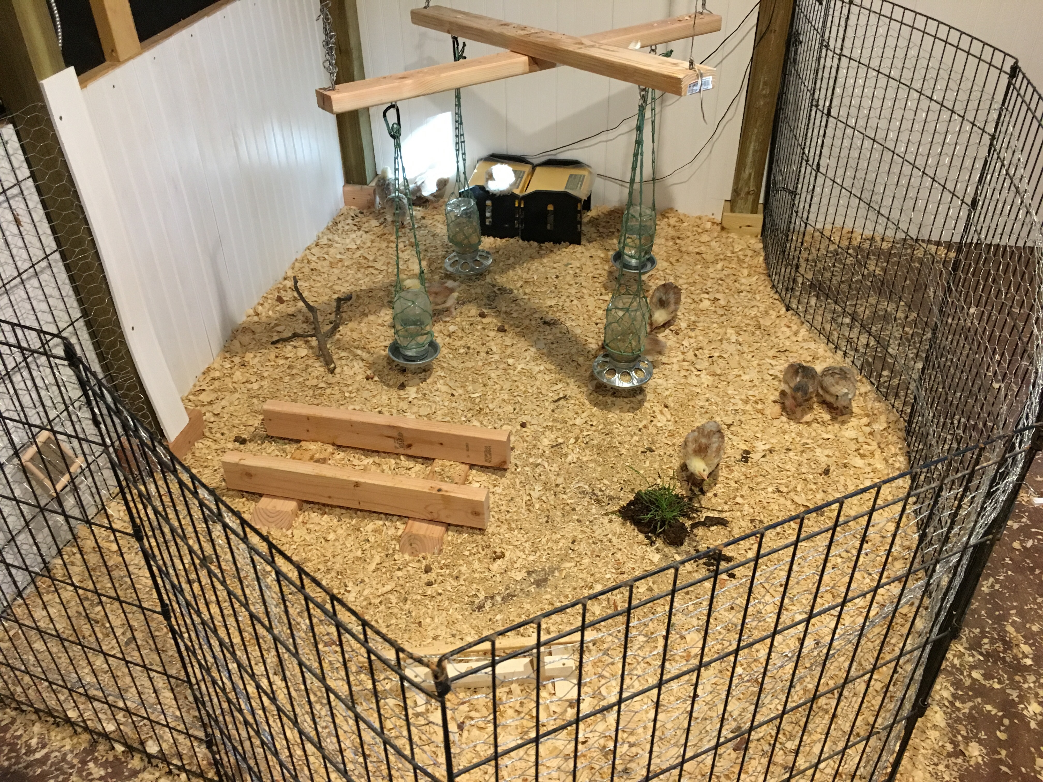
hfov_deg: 61.7
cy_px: 391
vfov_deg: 48.2
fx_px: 874
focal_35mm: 29
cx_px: 522
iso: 200
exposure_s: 1/17
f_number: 2.2
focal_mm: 4.15
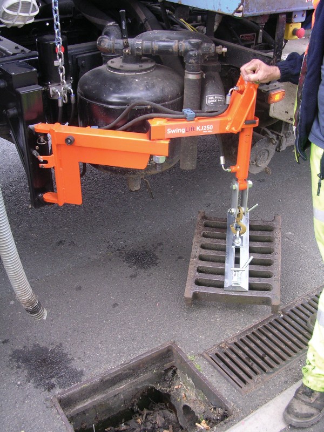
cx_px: 162
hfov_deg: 37.7
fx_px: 474
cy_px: 216
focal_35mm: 38
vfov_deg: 49.0
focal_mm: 5.8
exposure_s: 1/55.5
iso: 100
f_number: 2.8
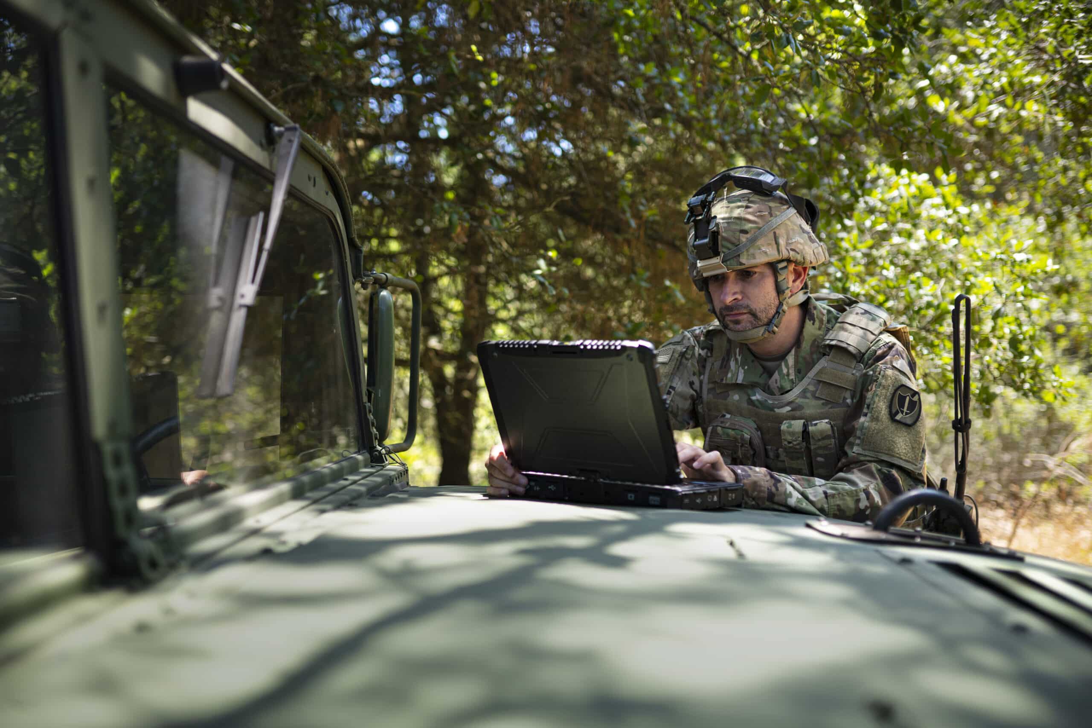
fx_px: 1062
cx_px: 546
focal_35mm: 35
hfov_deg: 54.4
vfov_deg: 37.9
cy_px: 364
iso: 160
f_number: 1.8
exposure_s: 1/800
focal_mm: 35
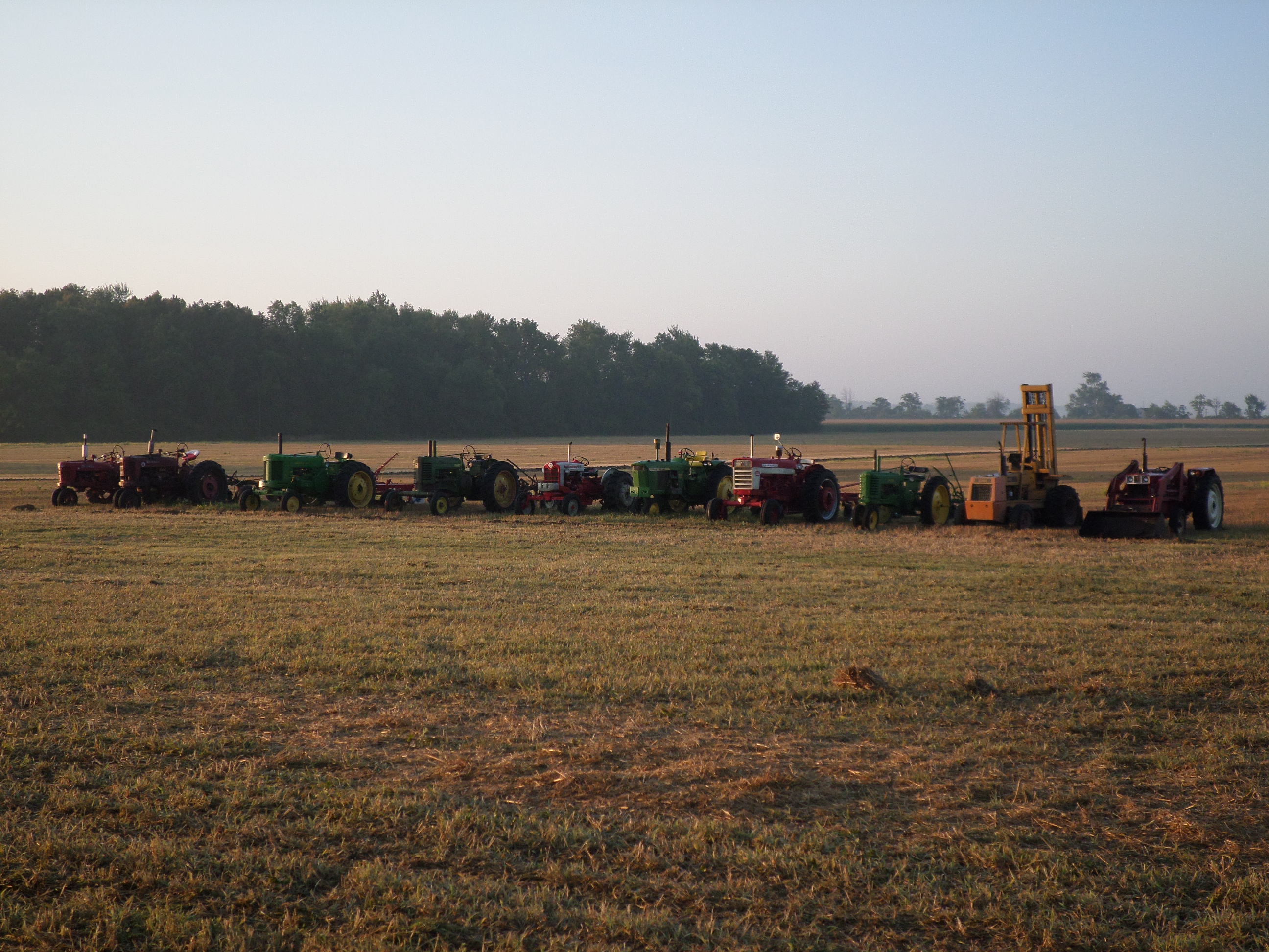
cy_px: 476
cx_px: 634
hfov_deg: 35.5
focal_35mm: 54
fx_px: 1980
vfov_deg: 27.0
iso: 120
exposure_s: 1/350
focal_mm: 9.7
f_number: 3.6
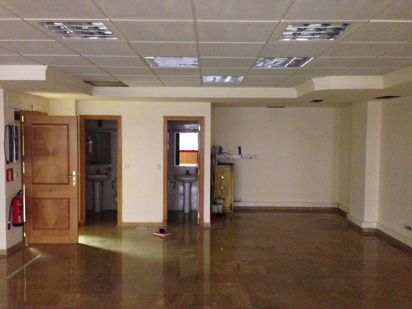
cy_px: 154
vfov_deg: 42.9
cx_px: 206
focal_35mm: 33
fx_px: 393
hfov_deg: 55.4
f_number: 2.4
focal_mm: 4.12
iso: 800
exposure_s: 1/15
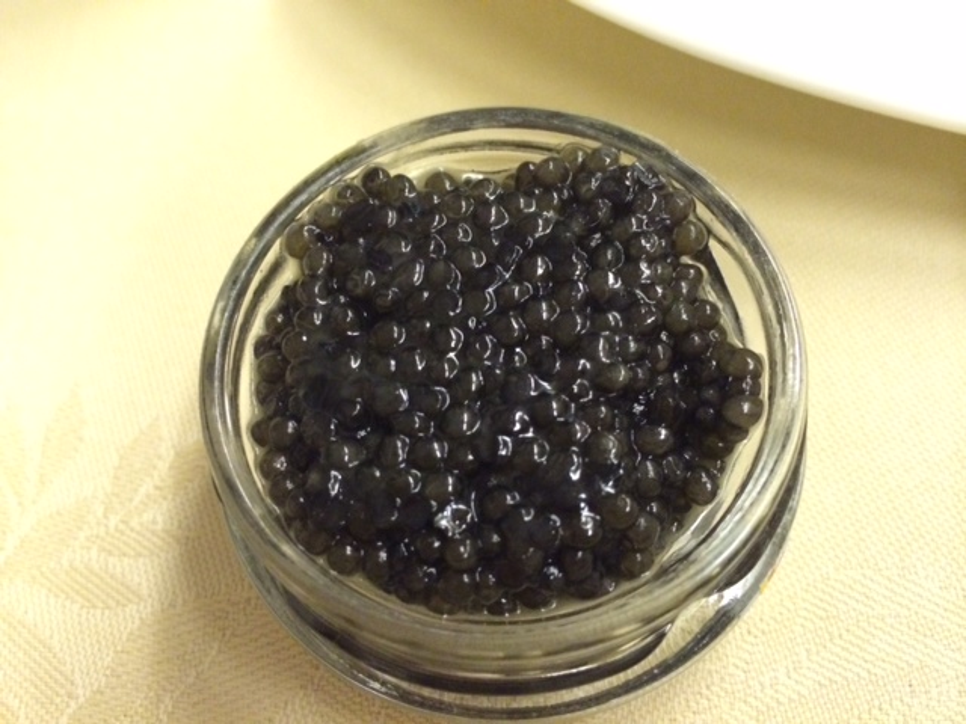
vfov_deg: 46.8
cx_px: 483
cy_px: 362
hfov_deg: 60.0
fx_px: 837
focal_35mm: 30
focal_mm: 4.12
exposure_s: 1/30
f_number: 2.2
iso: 320
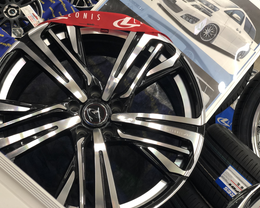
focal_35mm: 55
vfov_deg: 27.6
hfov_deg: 34.1
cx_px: 119
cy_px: 103
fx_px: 423
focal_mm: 6
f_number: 2.4
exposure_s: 1/50
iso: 80
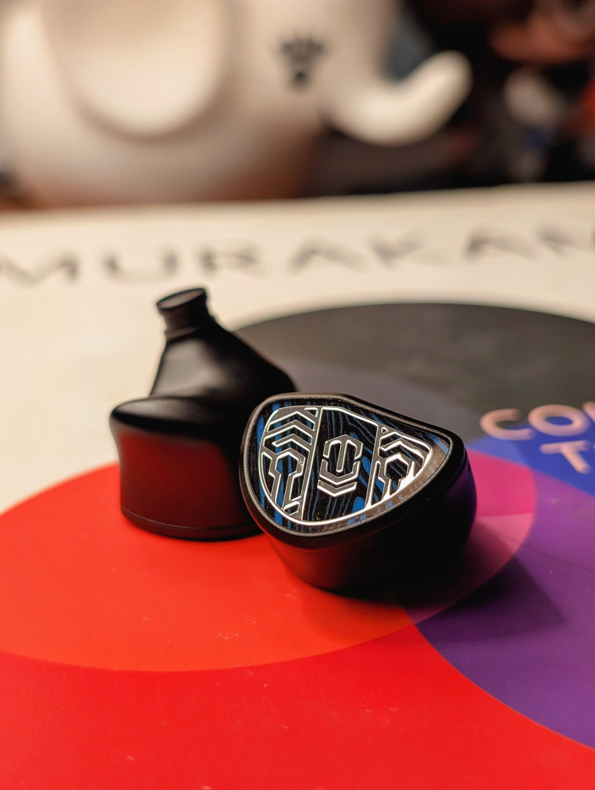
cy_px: 395
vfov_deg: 38.9
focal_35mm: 49
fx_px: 1120
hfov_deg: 29.7
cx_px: 298
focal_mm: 6.9
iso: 57
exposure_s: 1/23.8
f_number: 1.68
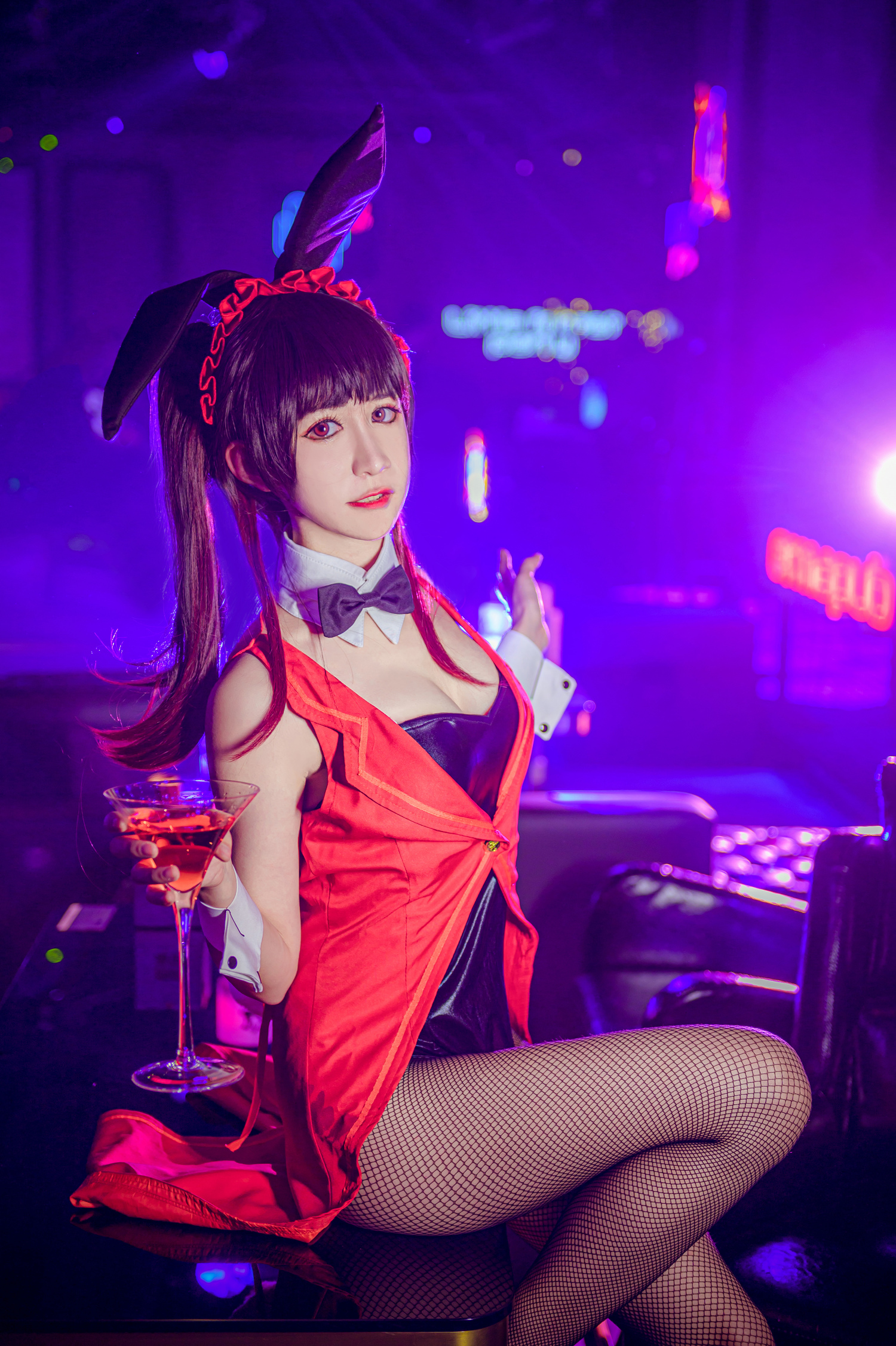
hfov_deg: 24.2
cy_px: 673
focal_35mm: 56
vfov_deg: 35.7
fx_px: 2093
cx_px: 448
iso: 400
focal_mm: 56
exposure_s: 1/125
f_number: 2.8
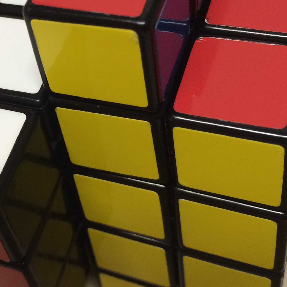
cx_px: 10
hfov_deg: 23.7
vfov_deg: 24.4
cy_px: 79
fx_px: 657
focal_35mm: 70
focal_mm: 4.15
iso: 100
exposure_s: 1/30
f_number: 2.2
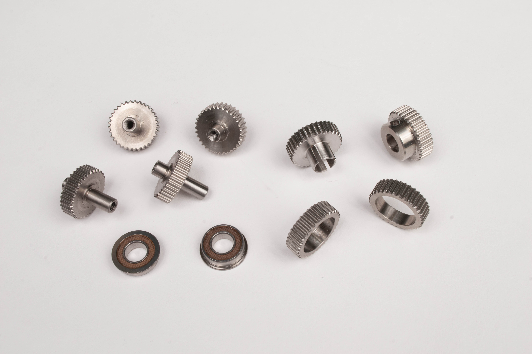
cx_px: 266
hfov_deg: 41.2
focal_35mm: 48
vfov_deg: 28.0
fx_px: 708
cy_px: 177
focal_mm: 32
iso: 200
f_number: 16
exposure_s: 1/80
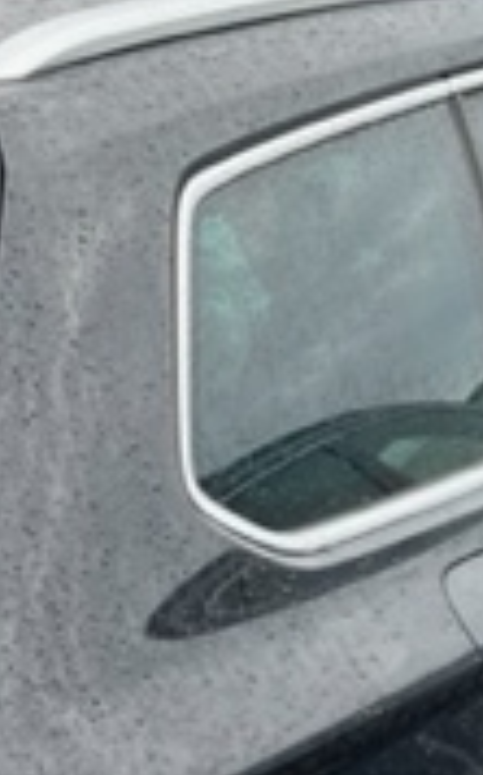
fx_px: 2088
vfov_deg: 20.5
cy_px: 710
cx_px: -270
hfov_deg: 12.5
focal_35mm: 99
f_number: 1.5
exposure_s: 1/121
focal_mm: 5.7
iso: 40
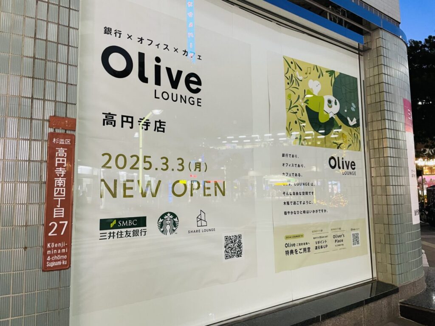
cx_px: 218
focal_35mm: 26
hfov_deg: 67.3
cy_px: 163
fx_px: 327
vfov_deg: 53.0
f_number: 1.6
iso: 320
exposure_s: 1/50
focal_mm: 4.2
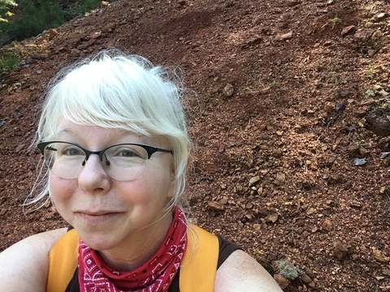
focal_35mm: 31
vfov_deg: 45.4
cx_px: 195
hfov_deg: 58.4
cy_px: 146
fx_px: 349
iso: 50
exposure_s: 1/146
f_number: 2.4
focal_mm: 2.15
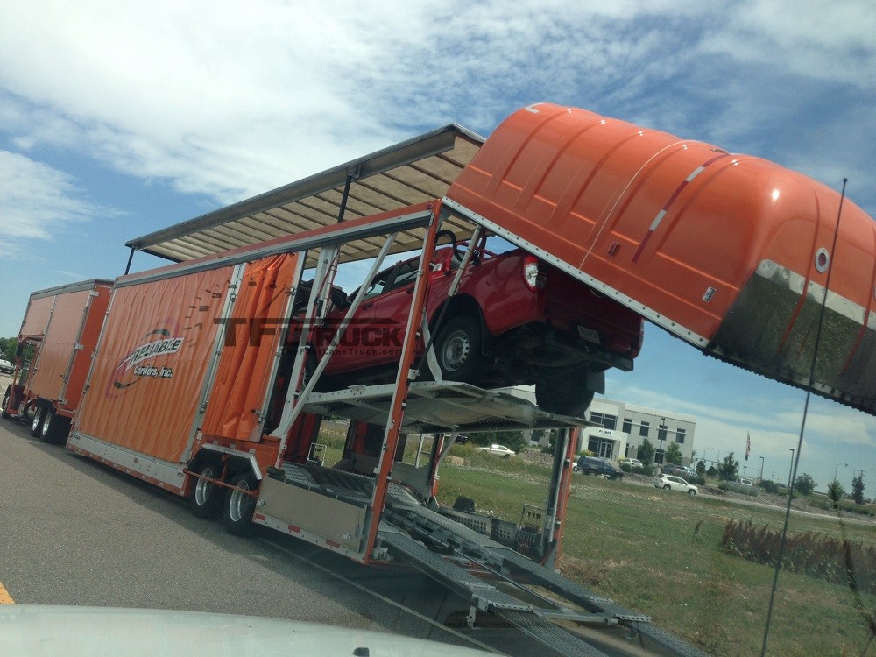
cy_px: 328
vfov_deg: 42.9
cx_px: 438
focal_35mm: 33
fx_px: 835
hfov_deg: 55.4
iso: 50
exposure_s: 1/1205
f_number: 2.4
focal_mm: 4.13
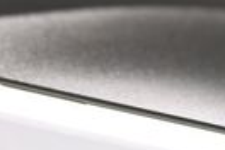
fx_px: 2244
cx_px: -131
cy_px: 365
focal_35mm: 359
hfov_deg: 5.7
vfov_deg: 3.8
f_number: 9
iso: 400
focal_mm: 73
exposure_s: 1/30
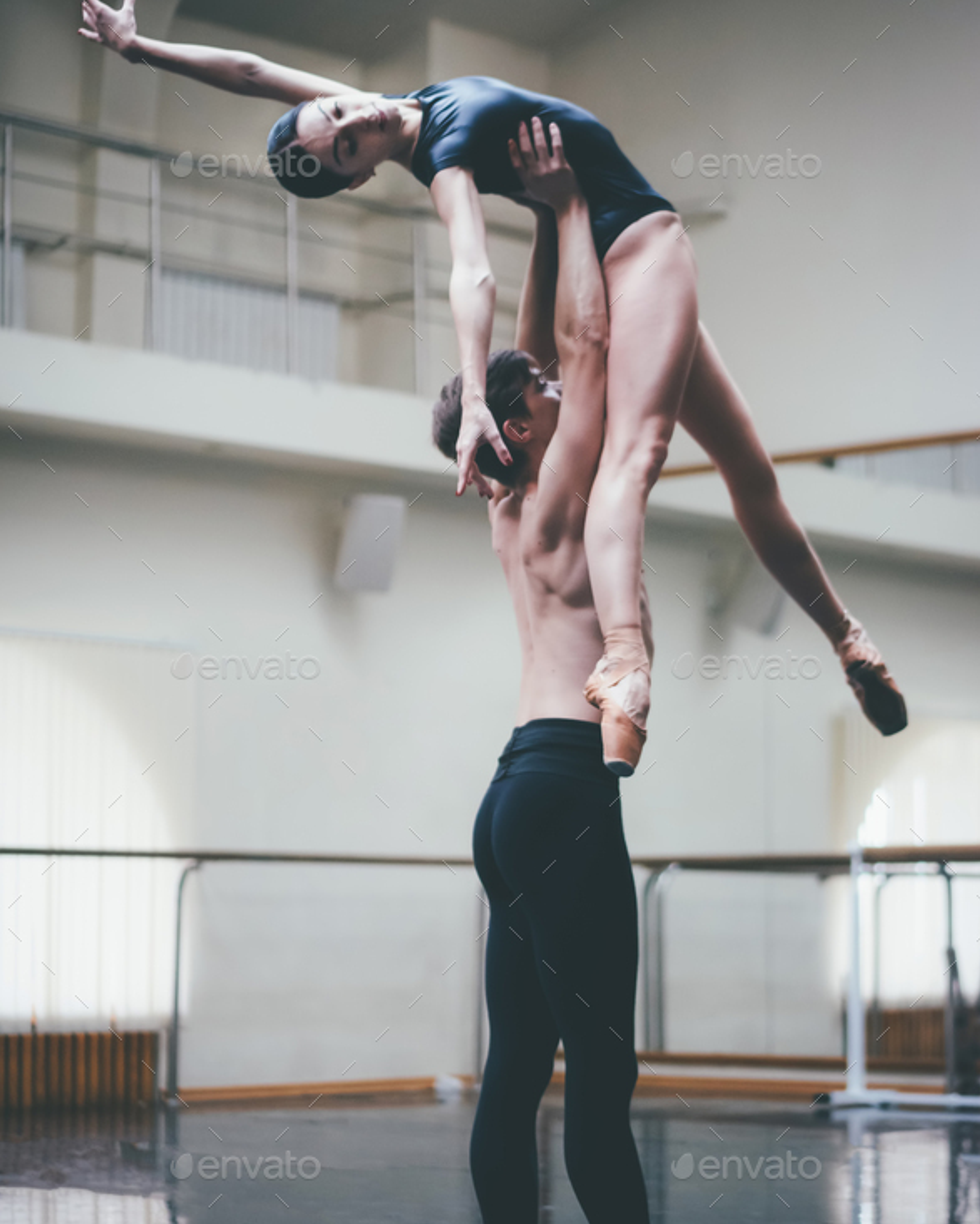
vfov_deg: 21.3
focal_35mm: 90
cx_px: 491
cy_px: 571
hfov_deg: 17.1
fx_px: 3261
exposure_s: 1/500
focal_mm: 43
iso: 800
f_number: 1.7
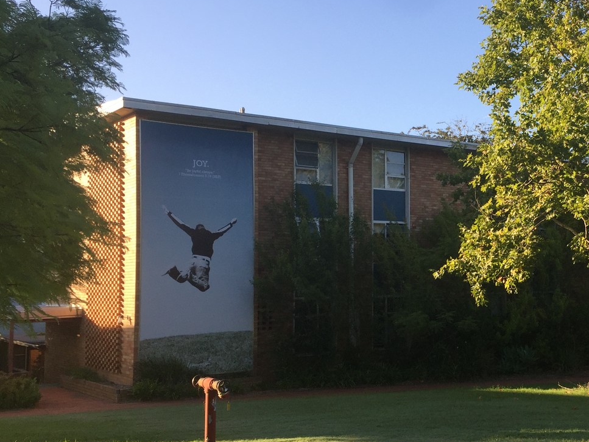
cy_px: 259
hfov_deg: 38.1
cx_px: 478
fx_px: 817
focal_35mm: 48
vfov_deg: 30.2
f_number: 2.2
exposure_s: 1/618
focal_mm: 4.15
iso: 32
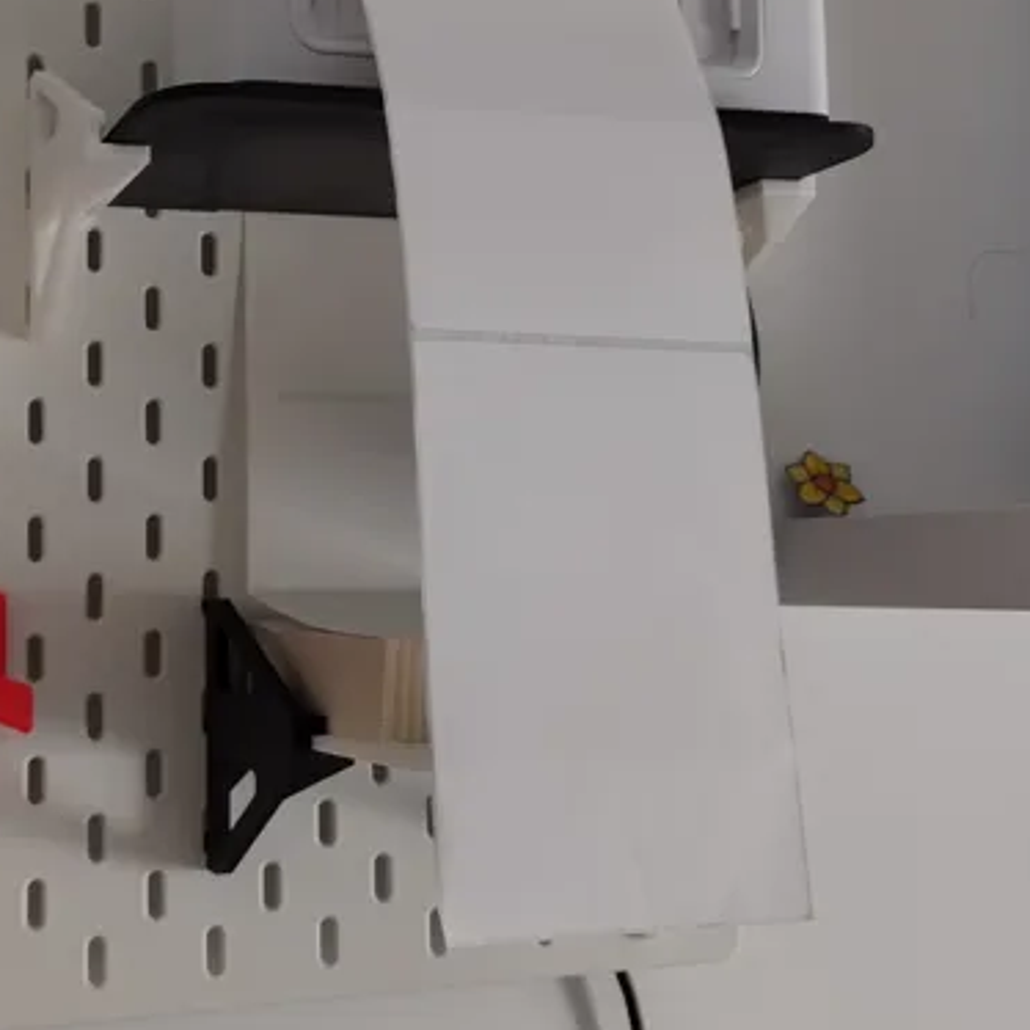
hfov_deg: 29.6
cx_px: 498
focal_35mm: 58
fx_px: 1953
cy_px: 337
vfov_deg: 29.3
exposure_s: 1/50
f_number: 1.9
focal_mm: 5.52
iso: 1550
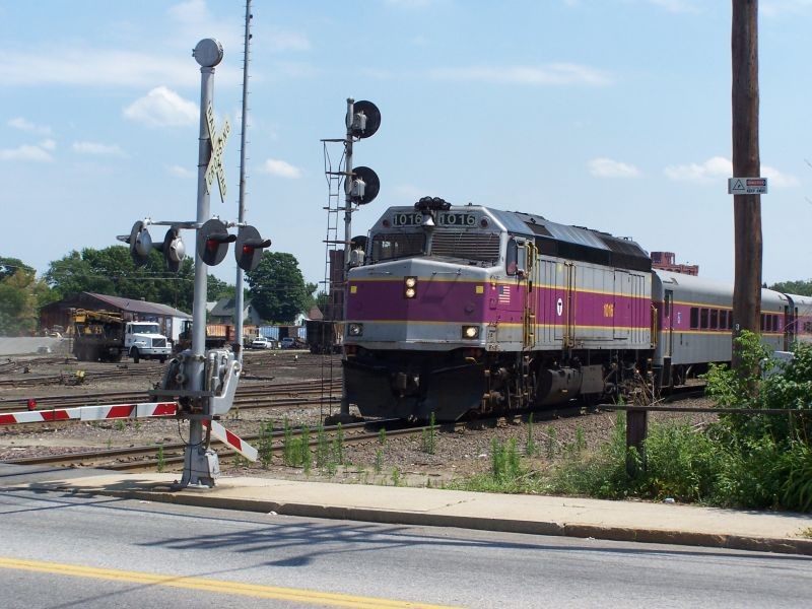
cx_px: 406
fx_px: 1759
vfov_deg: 19.6
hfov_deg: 26.0
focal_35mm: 75
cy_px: 304
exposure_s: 1/500
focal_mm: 12.4
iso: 80
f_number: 4.5
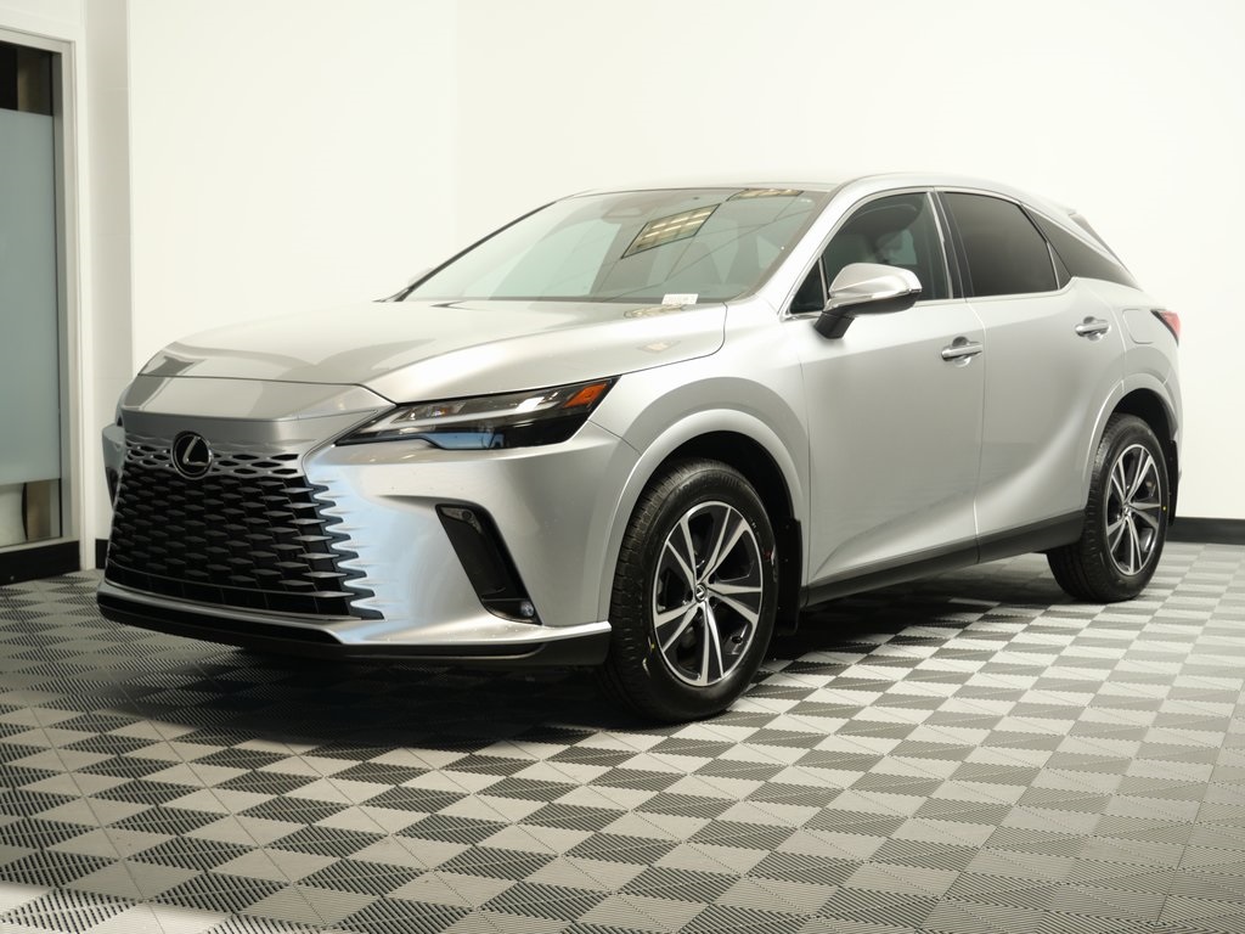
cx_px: 622
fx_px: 1798
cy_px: 467
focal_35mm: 50
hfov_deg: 38.2
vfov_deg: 29.1
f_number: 5
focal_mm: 25
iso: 250
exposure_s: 1/200
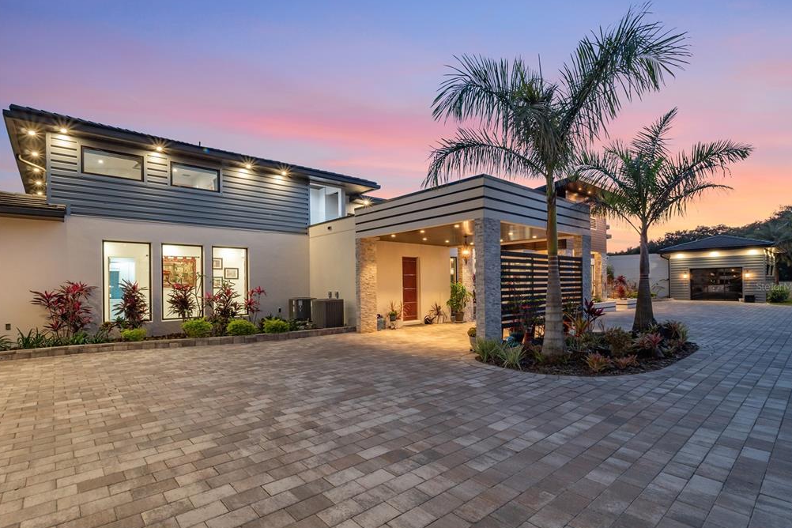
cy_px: 286
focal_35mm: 17
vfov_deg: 70.3
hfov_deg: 93.3
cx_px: 399
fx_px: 374
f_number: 9
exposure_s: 1.3
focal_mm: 8
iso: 200
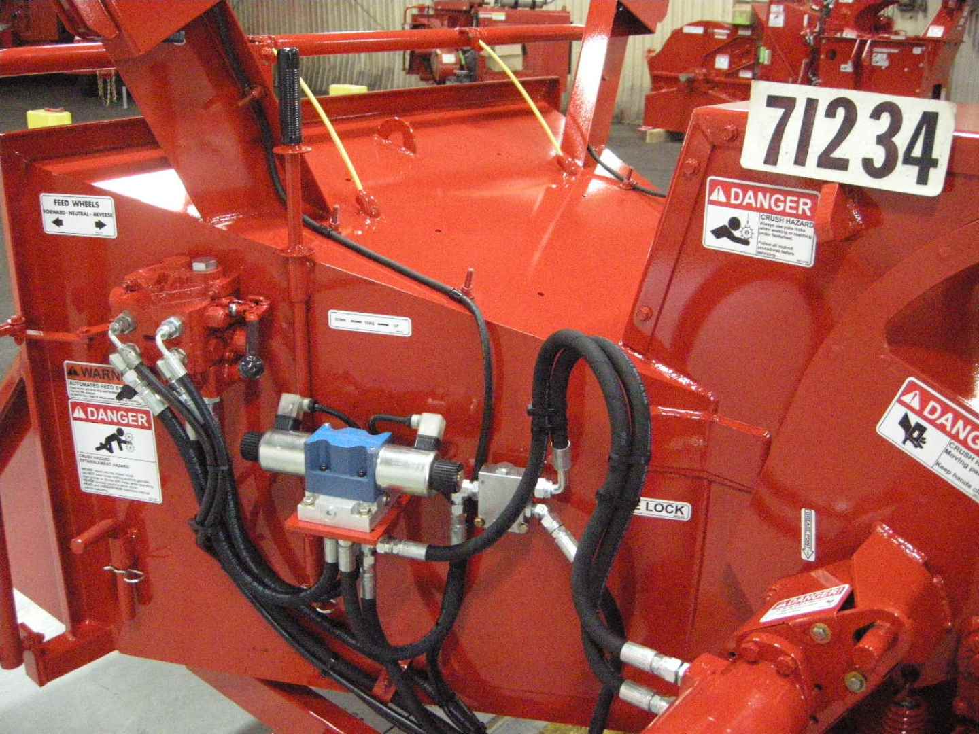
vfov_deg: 40.7
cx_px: 490
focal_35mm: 35
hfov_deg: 52.6
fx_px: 990
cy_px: 367
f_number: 2.7
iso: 1600
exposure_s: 1/72.2
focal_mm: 7.5
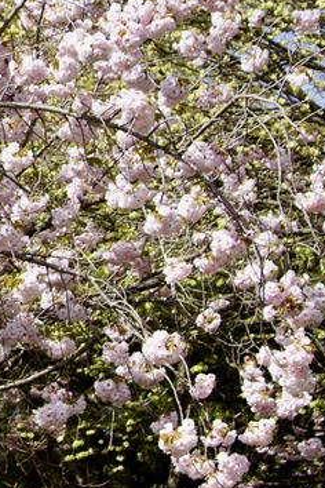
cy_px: 90
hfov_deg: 9.8
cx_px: -351
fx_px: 1747
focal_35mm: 129
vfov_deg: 15.8
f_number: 4.5
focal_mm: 28
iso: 100
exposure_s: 1/500
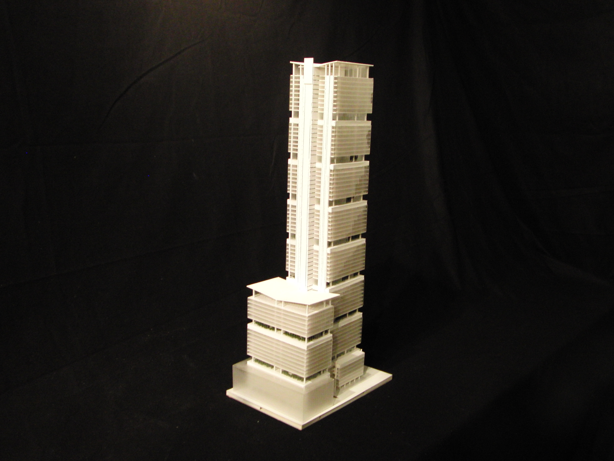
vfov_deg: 38.7
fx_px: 656
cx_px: 307
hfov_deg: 50.1
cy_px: 230
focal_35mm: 37
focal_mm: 6.5
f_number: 3
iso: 400
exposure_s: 1/13
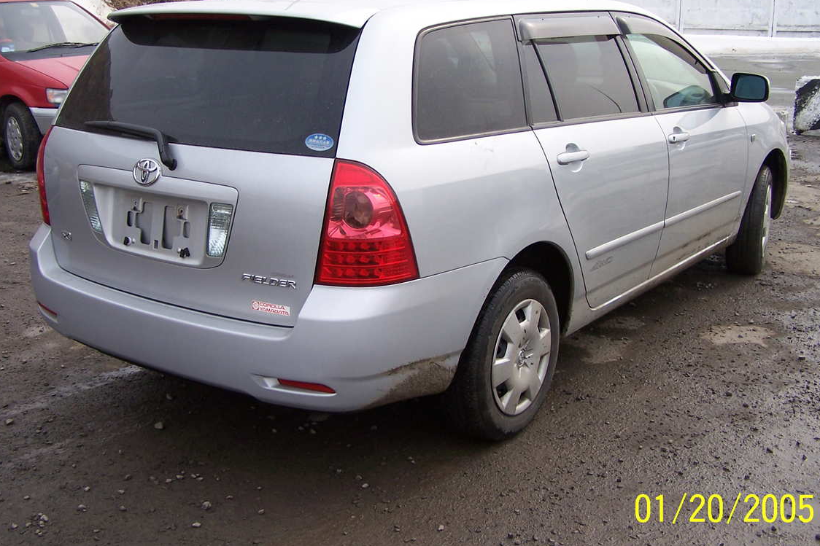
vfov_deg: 29.8
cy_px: 251
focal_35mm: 45
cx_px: 399
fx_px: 1025
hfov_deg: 43.6
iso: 80
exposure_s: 1/500
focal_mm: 6.3
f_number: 2.8
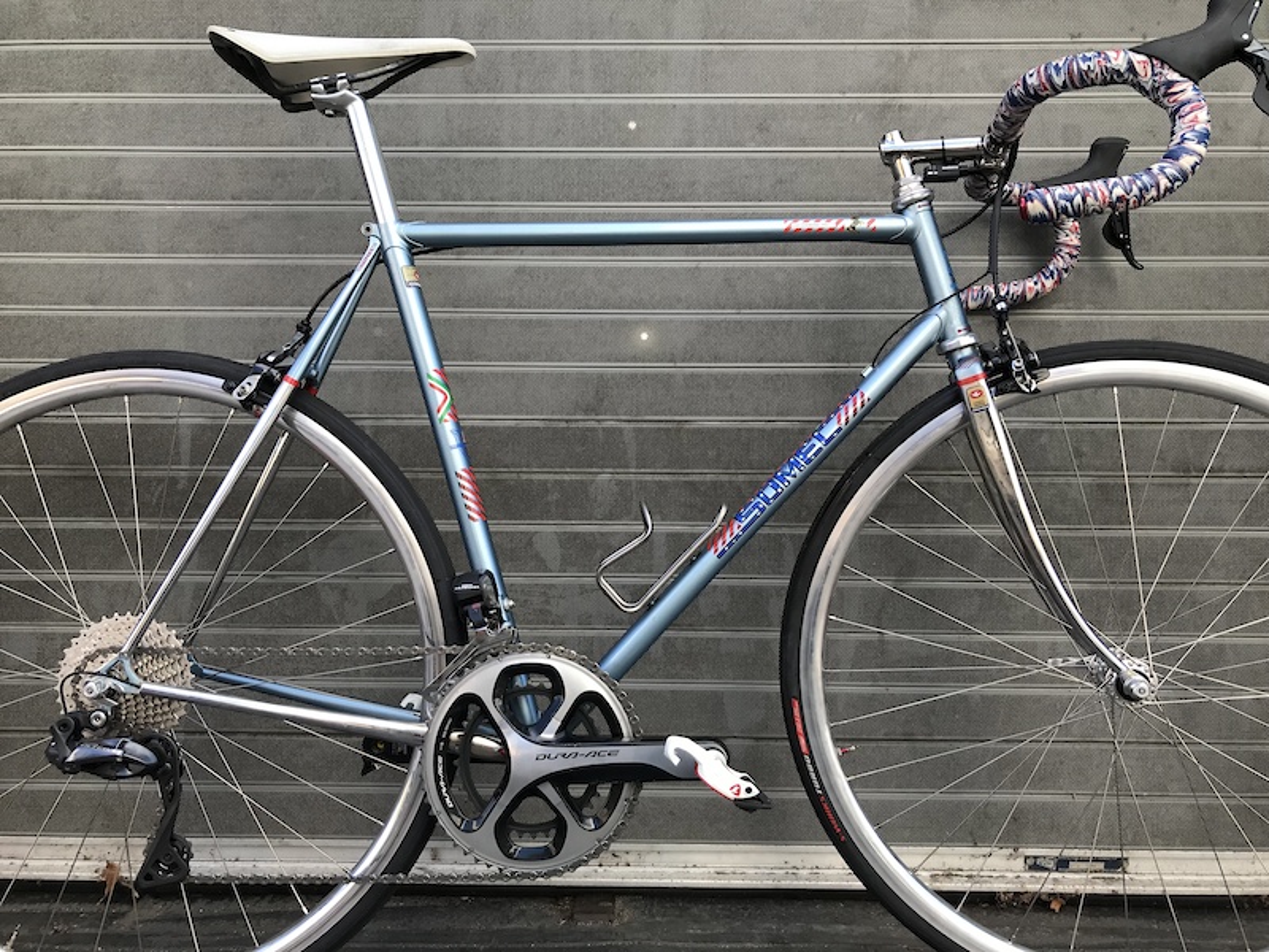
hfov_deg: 63.4
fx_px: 1026
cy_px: 476
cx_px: 634
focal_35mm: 28
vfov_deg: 49.7
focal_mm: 3.99
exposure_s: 1/179
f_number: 1.8
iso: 20
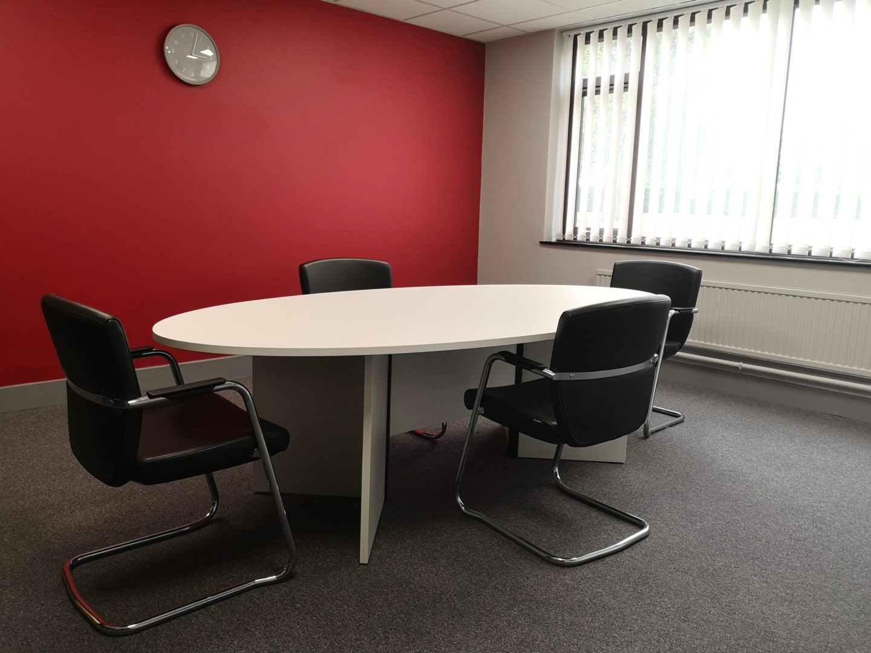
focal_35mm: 27
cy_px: 326
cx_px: 436
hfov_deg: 65.3
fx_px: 679
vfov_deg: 51.4
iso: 50
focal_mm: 3.95
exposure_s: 1/50
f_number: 1.8
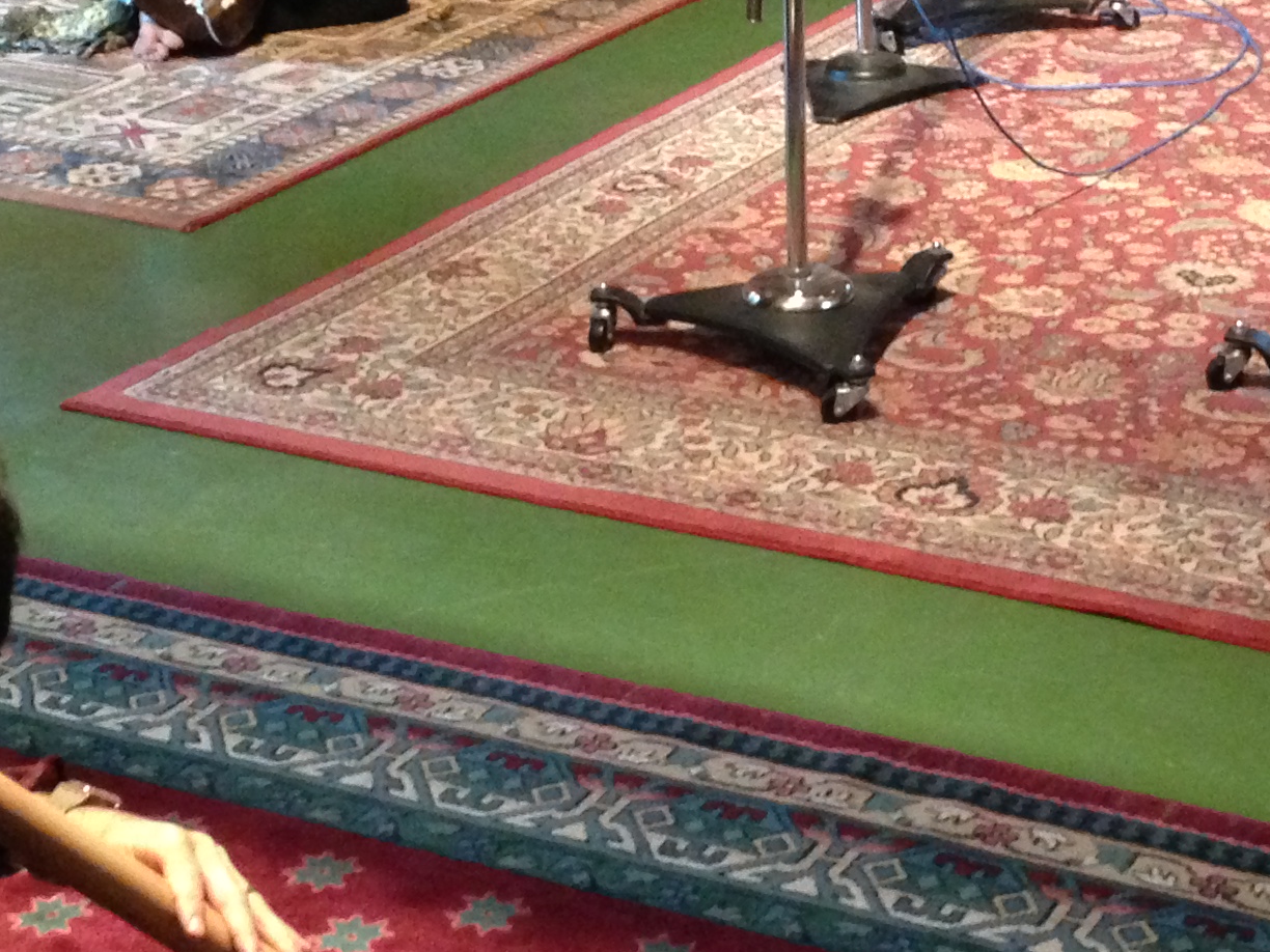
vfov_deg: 16.7
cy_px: 292
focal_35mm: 88
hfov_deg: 22.2
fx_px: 3229
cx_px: 789
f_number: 2.4
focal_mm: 4.13
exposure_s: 1/15
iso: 500
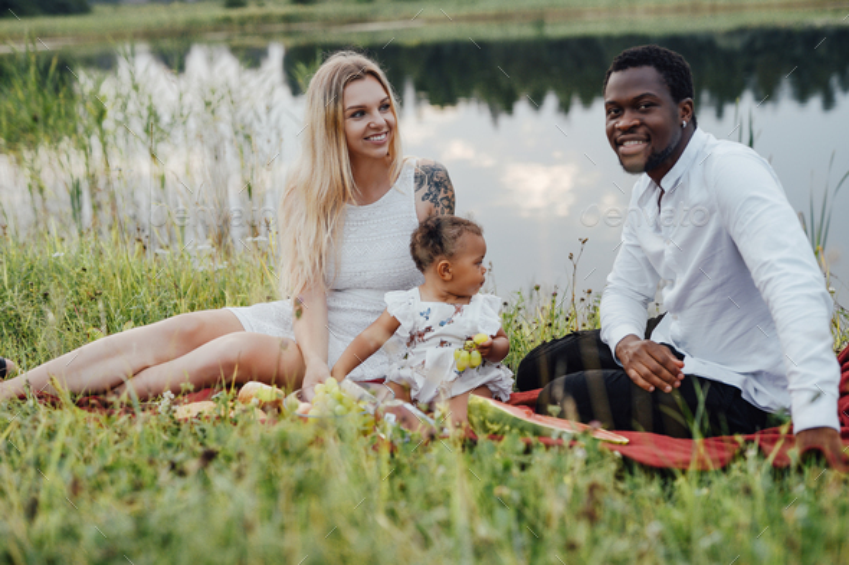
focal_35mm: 50
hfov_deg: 39.6
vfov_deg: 27.0
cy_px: 282
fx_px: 1179
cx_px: 424
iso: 200
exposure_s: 1/250
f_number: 2.2
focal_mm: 50
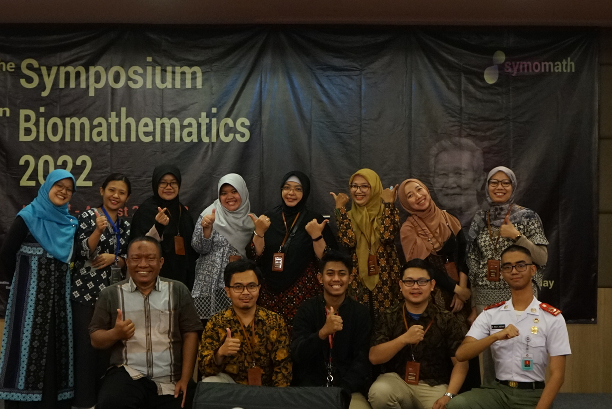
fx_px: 936
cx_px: 267
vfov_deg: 24.7
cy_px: 211
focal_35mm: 55
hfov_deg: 36.2
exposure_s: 1/100
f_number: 3.5
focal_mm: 28
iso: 2500
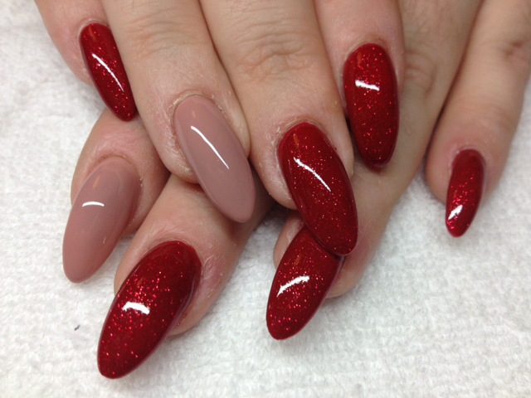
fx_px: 537
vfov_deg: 40.7
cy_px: 199
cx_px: 266
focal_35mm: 35
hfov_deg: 52.6
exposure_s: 1/120
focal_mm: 4.28
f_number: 2.4
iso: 100
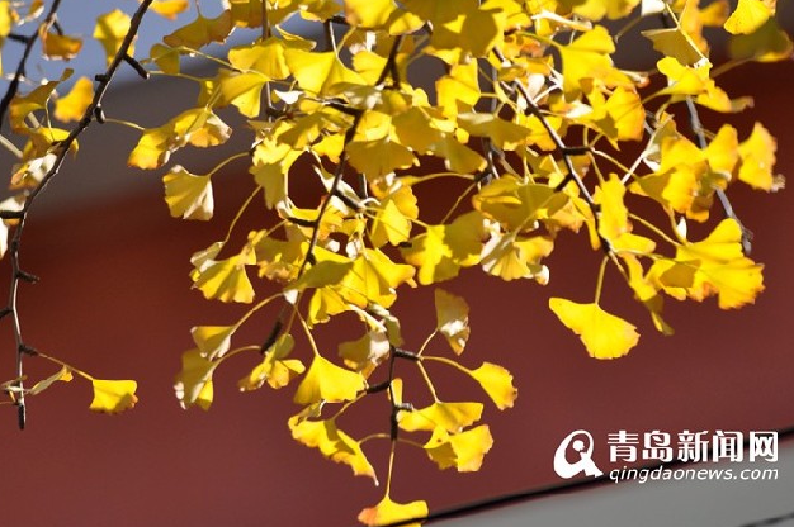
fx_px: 14255
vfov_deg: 2.1
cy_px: 219
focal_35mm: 647
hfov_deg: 3.2
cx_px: 332
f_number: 4.5
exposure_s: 1/1000
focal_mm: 300
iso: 400
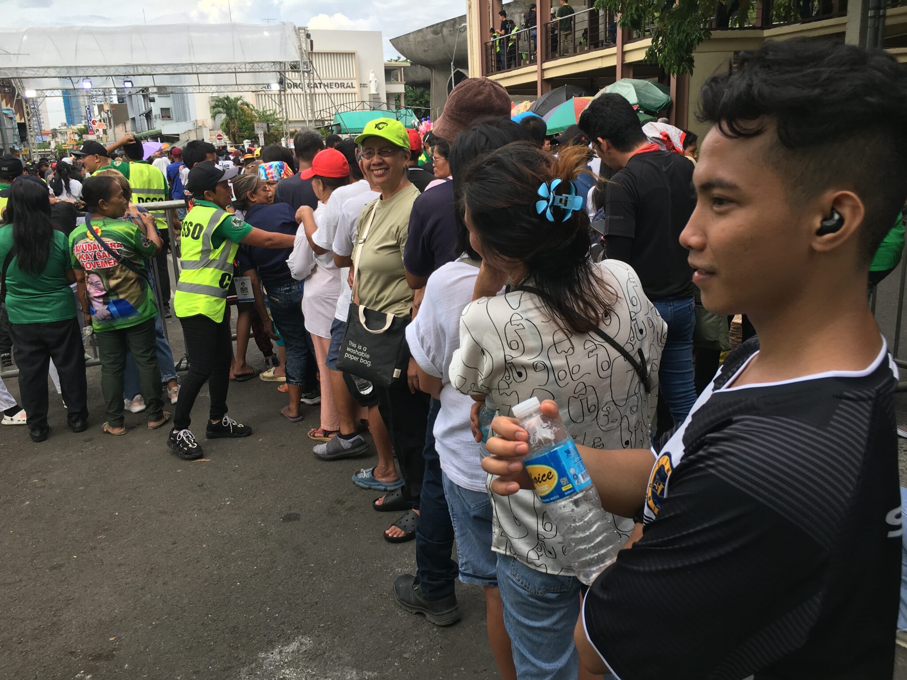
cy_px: 340
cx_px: 454
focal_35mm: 29
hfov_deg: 61.7
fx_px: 760
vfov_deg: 48.2
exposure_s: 1/394
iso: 25
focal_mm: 4.15
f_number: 2.2
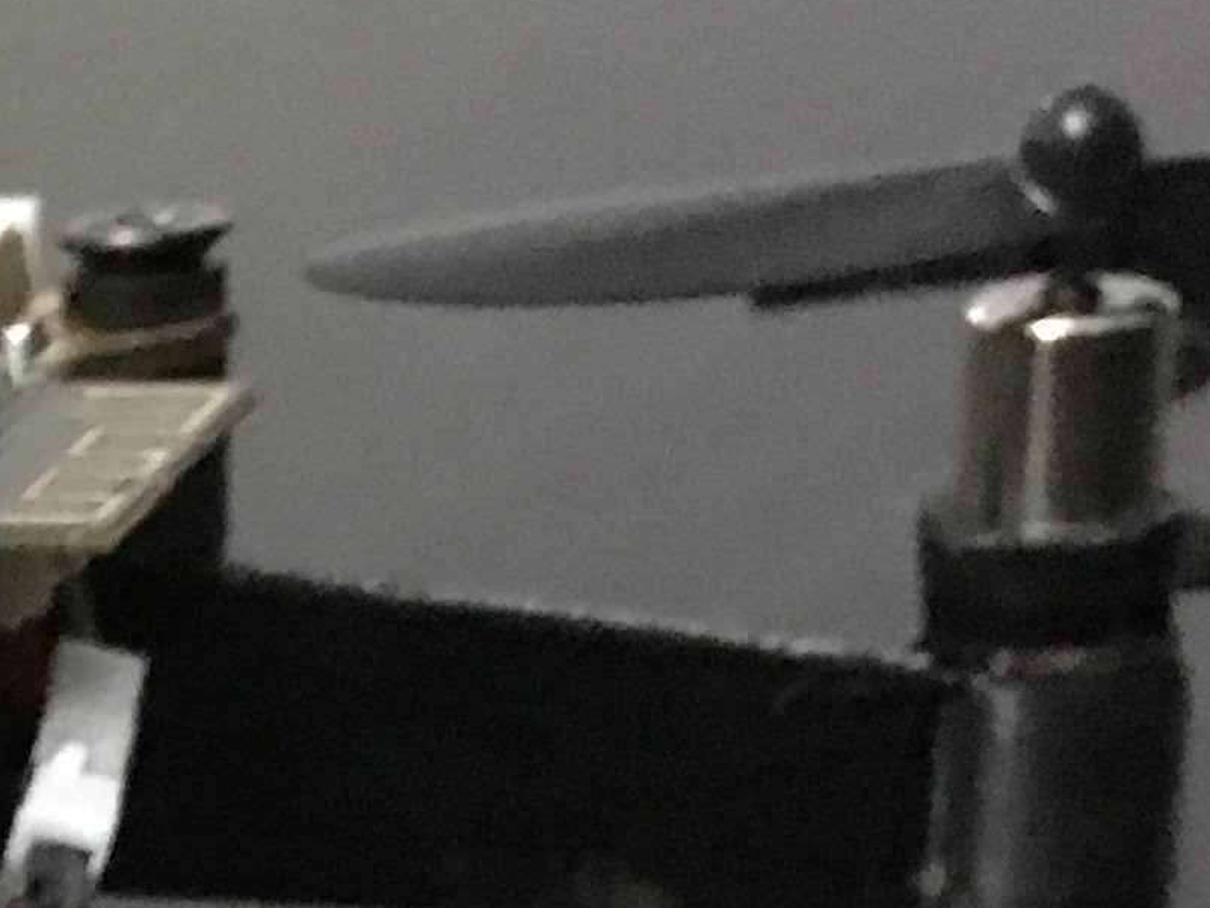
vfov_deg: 9.5
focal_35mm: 146
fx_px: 5104
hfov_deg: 12.4
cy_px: 1778
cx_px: -956
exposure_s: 1/17
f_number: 2.2
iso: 640
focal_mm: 4.15
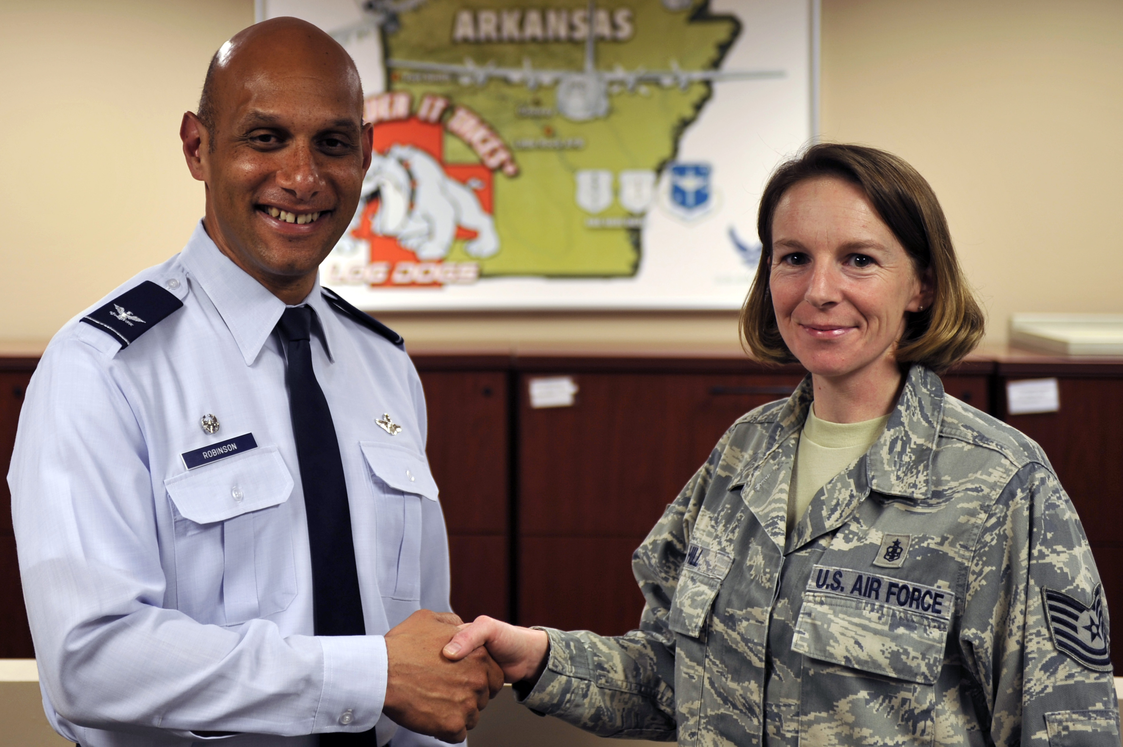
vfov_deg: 28.0
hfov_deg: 41.1
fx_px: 1496
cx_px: 562
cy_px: 374
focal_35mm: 48
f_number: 2.8
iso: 200
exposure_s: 1/50
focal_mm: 48
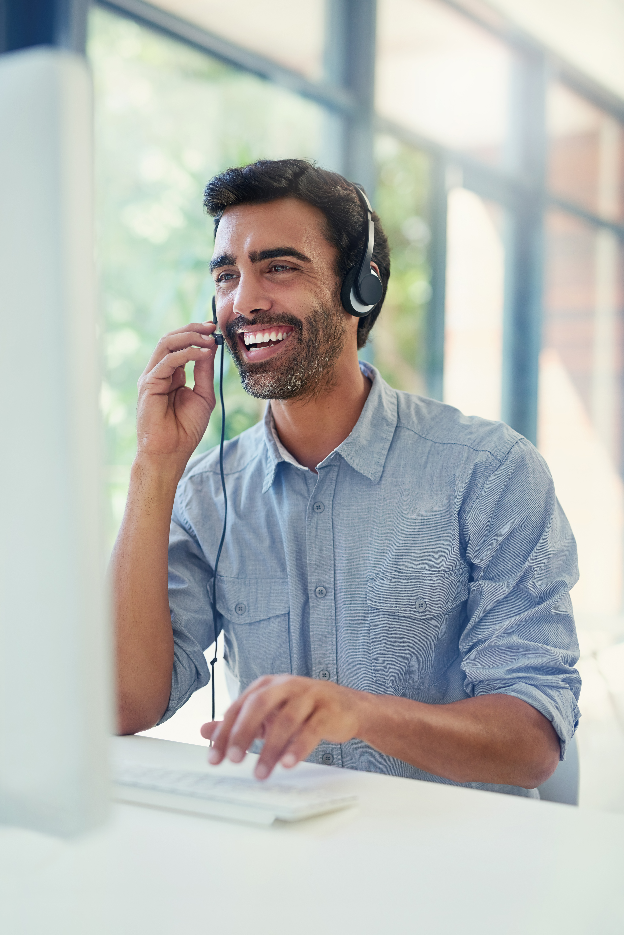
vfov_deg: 39.6
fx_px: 1299
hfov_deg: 27.0
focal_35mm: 50
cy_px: 468
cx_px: 312
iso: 220
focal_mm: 50
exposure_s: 1/200
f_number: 1.8
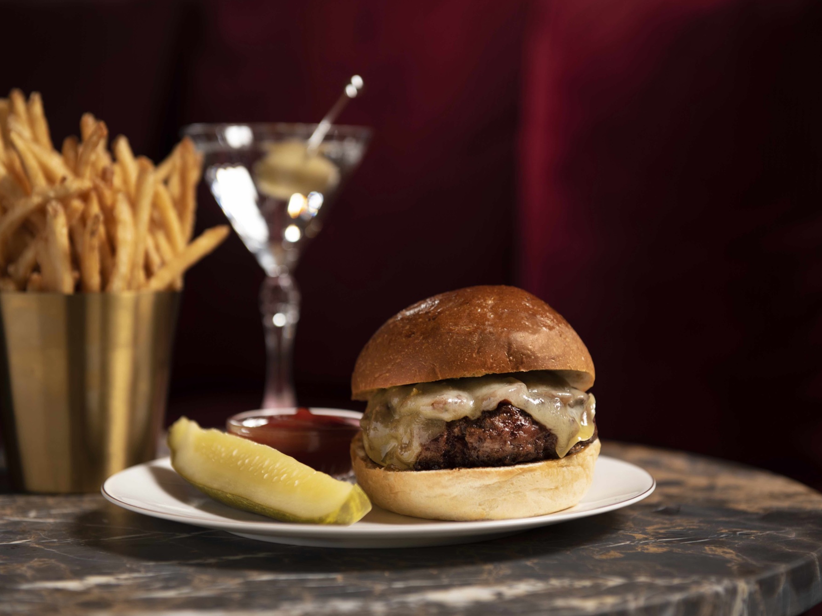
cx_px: 461
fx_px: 1805
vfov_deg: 19.4
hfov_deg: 25.6
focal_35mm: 76
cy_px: 308
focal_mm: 70
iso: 100
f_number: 4
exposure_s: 1/160
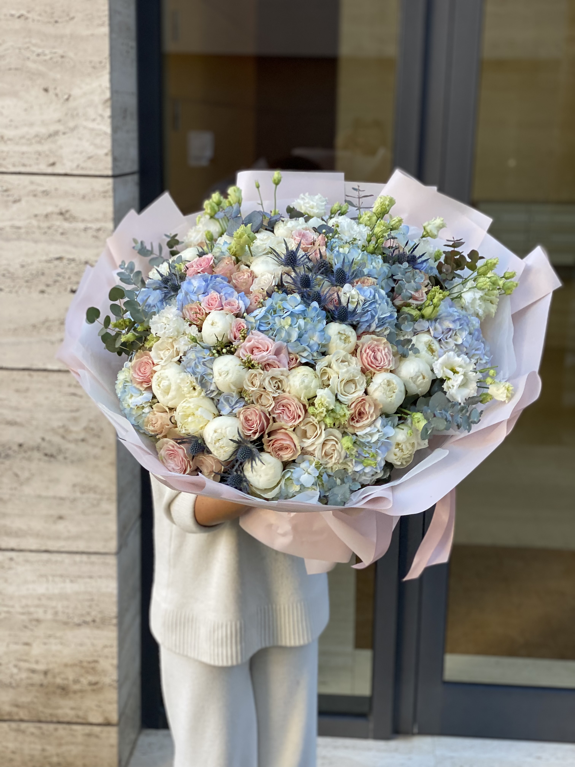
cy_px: 384
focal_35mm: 52
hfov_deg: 28.0
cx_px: 288
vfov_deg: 36.8
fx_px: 1152
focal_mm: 6
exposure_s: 1/122
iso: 40
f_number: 2
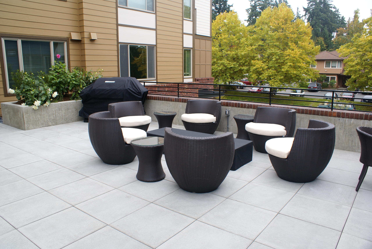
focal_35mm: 27
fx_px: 279
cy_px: 124
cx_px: 186
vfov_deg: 48.1
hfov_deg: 67.3
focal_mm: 18
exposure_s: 1/50
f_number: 6.3
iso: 100
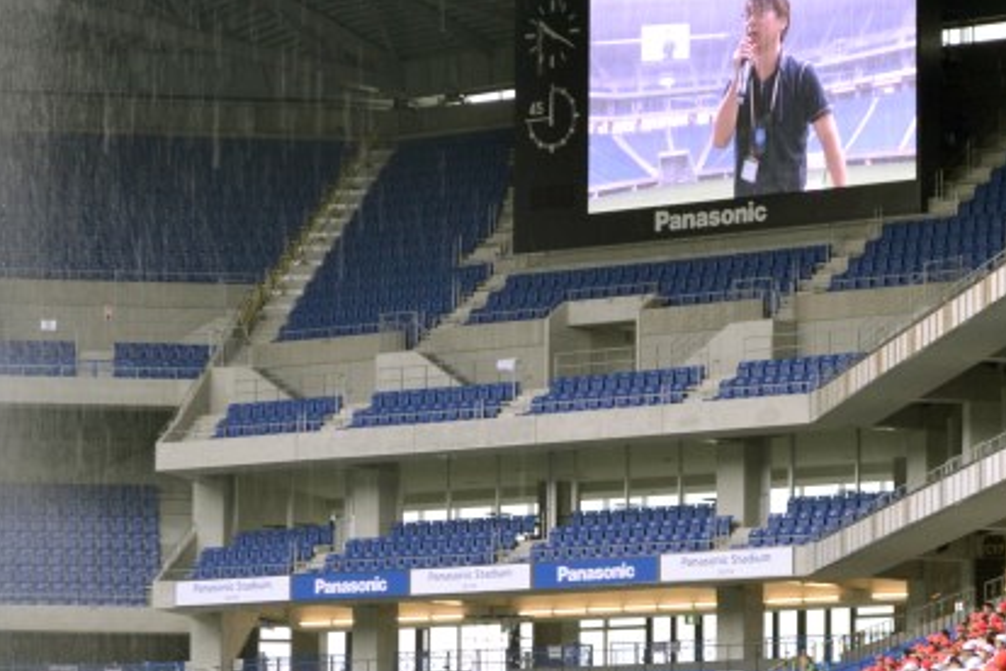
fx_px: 4470
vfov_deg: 8.6
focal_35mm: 160
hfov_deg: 12.8
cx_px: 654
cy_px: 504
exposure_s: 1/100
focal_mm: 55
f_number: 5.6
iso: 400
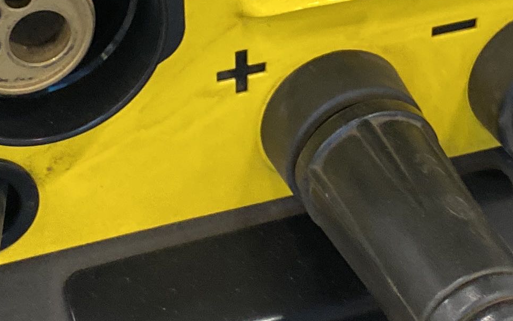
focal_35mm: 115
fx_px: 1608
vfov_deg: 11.2
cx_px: 285
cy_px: -46
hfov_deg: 18.1
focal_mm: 4.25
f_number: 1.8
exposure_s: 1/60
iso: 250
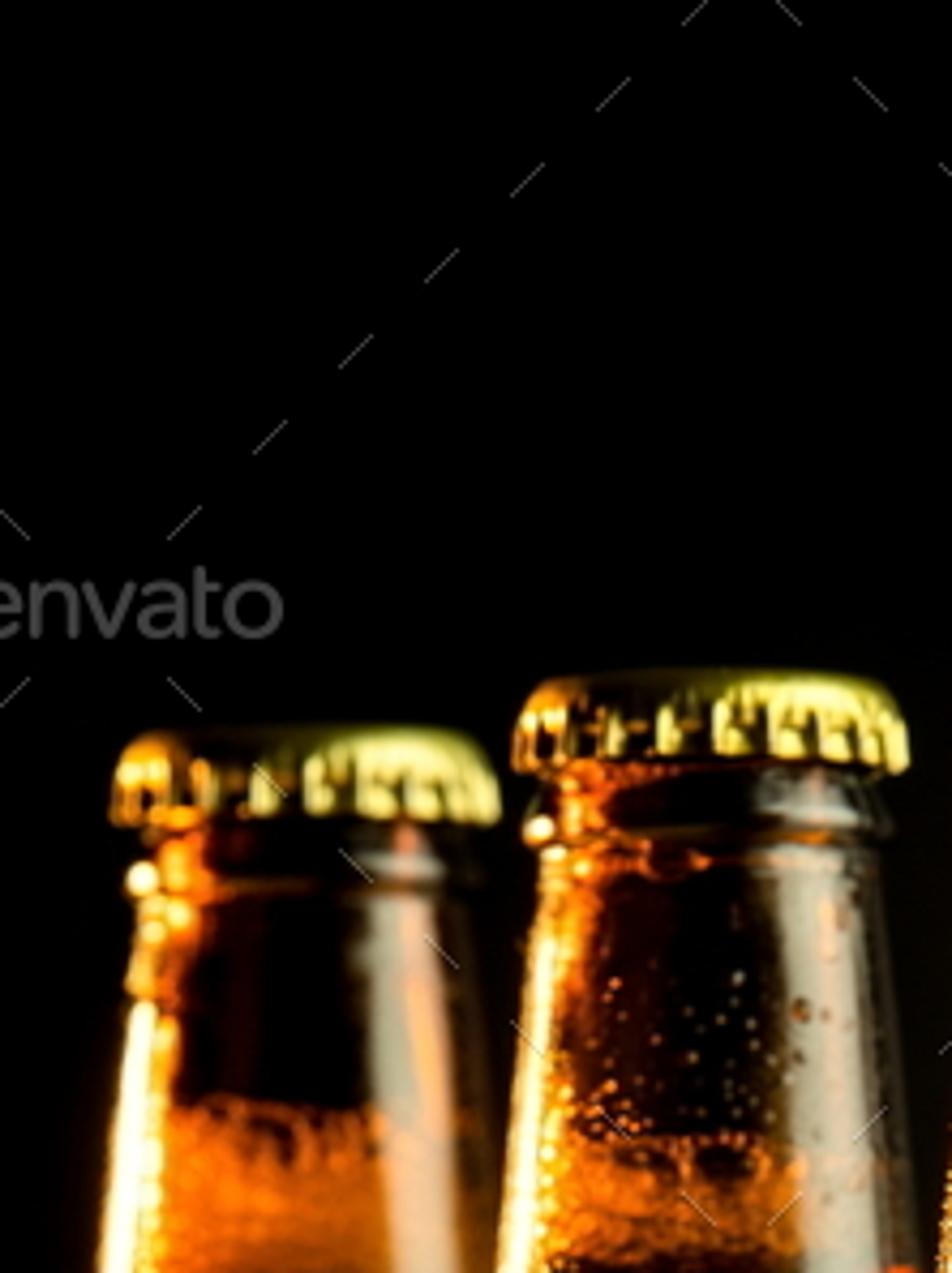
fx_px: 15287
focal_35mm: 416
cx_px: 720
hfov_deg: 3.6
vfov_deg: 4.7
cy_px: 1862
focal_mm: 145
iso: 100
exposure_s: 1/3
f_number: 10
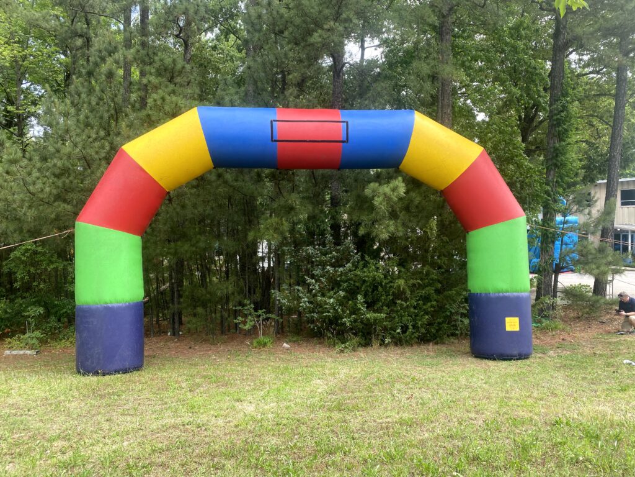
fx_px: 477
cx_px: 318
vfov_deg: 53.1
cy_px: 238
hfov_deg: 67.3
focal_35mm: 26
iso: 32
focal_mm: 4.25
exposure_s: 1/654
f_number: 1.8
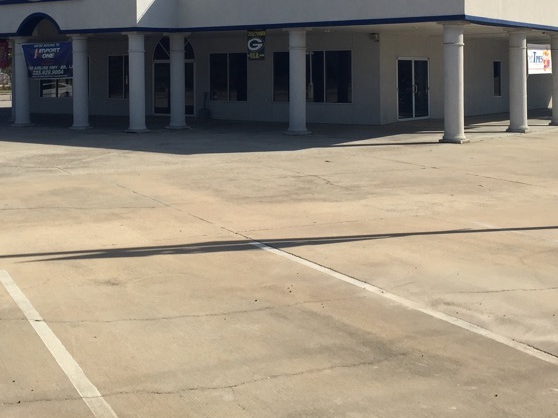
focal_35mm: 52
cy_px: 56
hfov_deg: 36.7
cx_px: 228
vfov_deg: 27.2
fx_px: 838
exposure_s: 1/1980
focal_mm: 4.15
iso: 32
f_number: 2.2
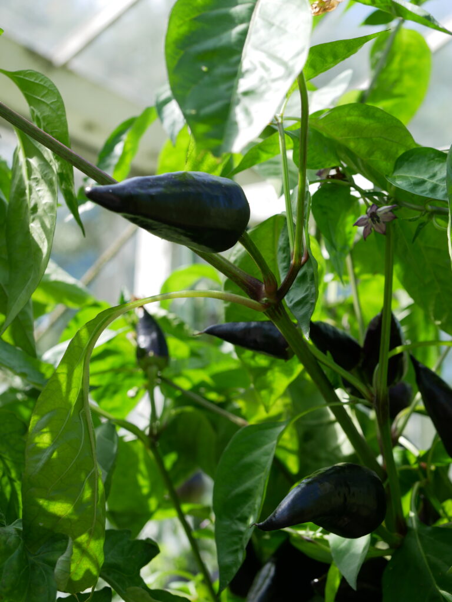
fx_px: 1044
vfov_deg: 32.2
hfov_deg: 24.4
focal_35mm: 60
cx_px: 226
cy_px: 301
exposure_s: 1/250
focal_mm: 30
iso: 200
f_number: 4.5
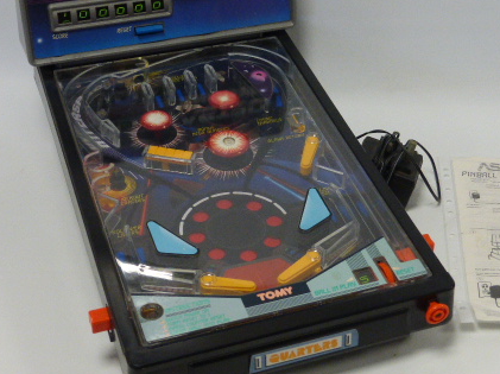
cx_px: 324
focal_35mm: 70
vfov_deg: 20.9
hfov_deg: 27.7
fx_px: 1010
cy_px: 144
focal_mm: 7.9
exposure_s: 1/30
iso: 400
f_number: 4.1
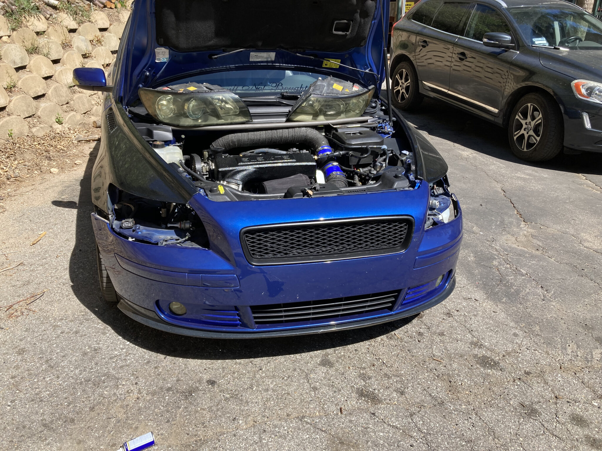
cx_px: 301
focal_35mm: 28
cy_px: 226
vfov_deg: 49.7
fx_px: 487
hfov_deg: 63.4
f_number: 1.8
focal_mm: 3.99
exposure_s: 1/960
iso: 20
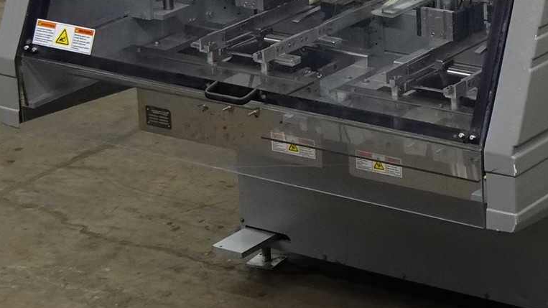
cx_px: 503
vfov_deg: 7.9
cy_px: -108
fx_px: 2208
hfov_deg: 14.0
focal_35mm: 152
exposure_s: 1/60
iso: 250
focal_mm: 8.35
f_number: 4.5
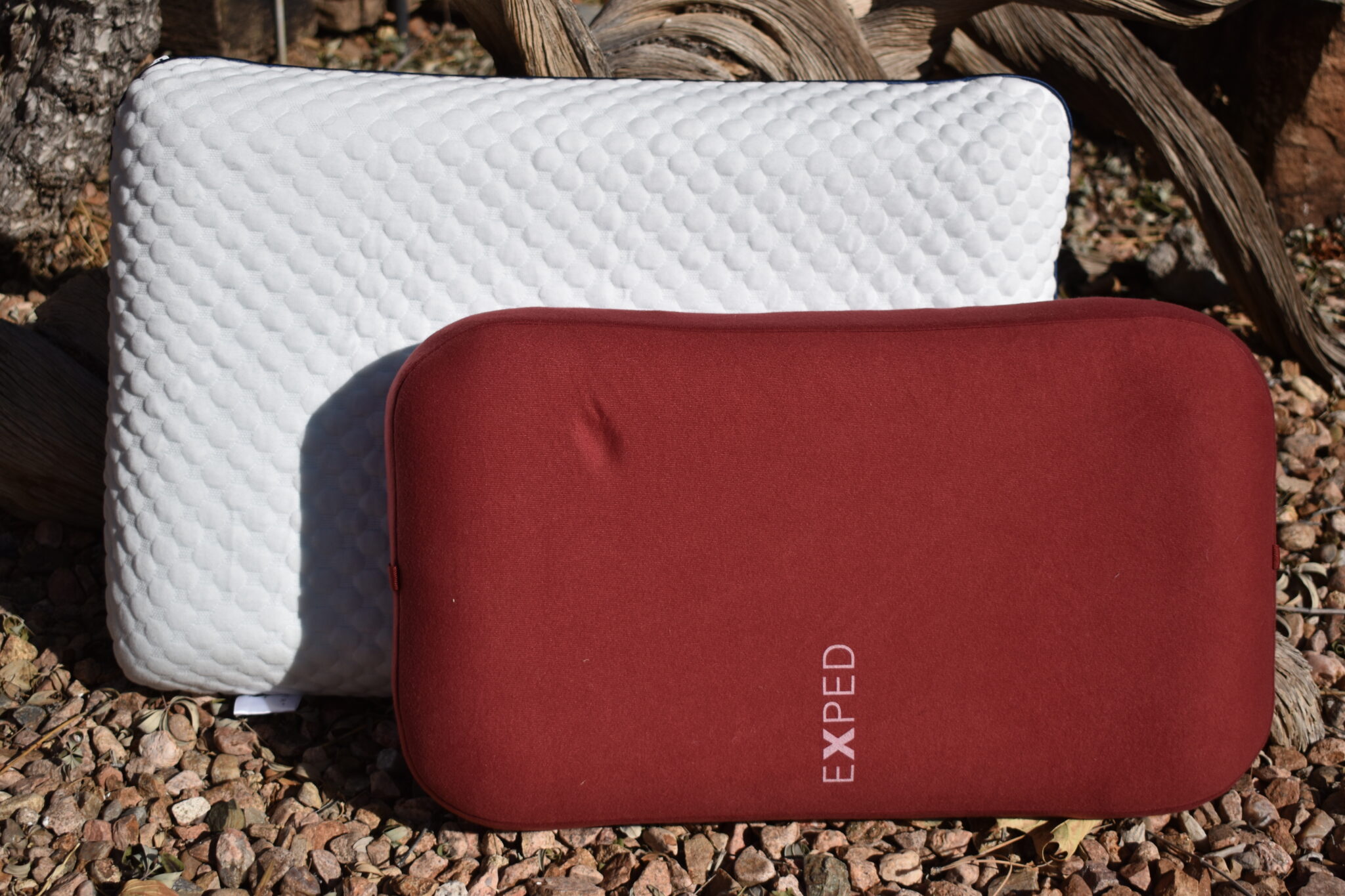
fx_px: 1905
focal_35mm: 51
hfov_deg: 38.9
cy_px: 448
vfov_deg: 26.5
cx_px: 672
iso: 100
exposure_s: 1/2000
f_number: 4.5
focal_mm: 34
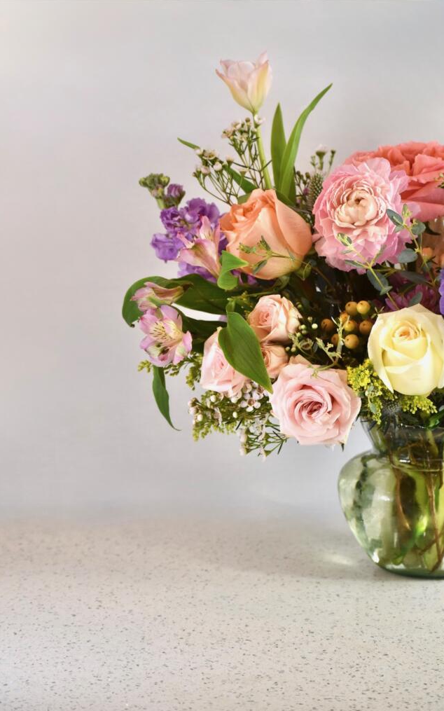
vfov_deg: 14.3
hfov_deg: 8.9
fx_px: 2838
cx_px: 226
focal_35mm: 147
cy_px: 357
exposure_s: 1/250
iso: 400
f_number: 5.6
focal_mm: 95
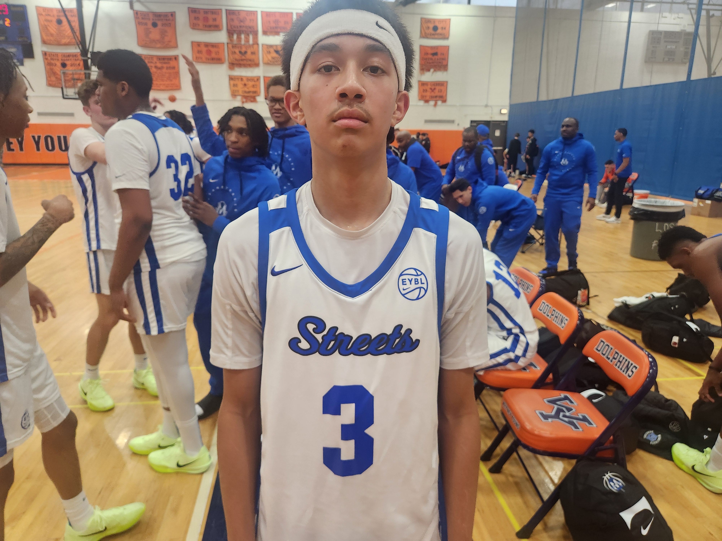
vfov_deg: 58.9
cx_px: 361
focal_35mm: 23
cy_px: 270
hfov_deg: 73.9
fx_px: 480
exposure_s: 1/120
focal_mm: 5.4
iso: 320
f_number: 1.8
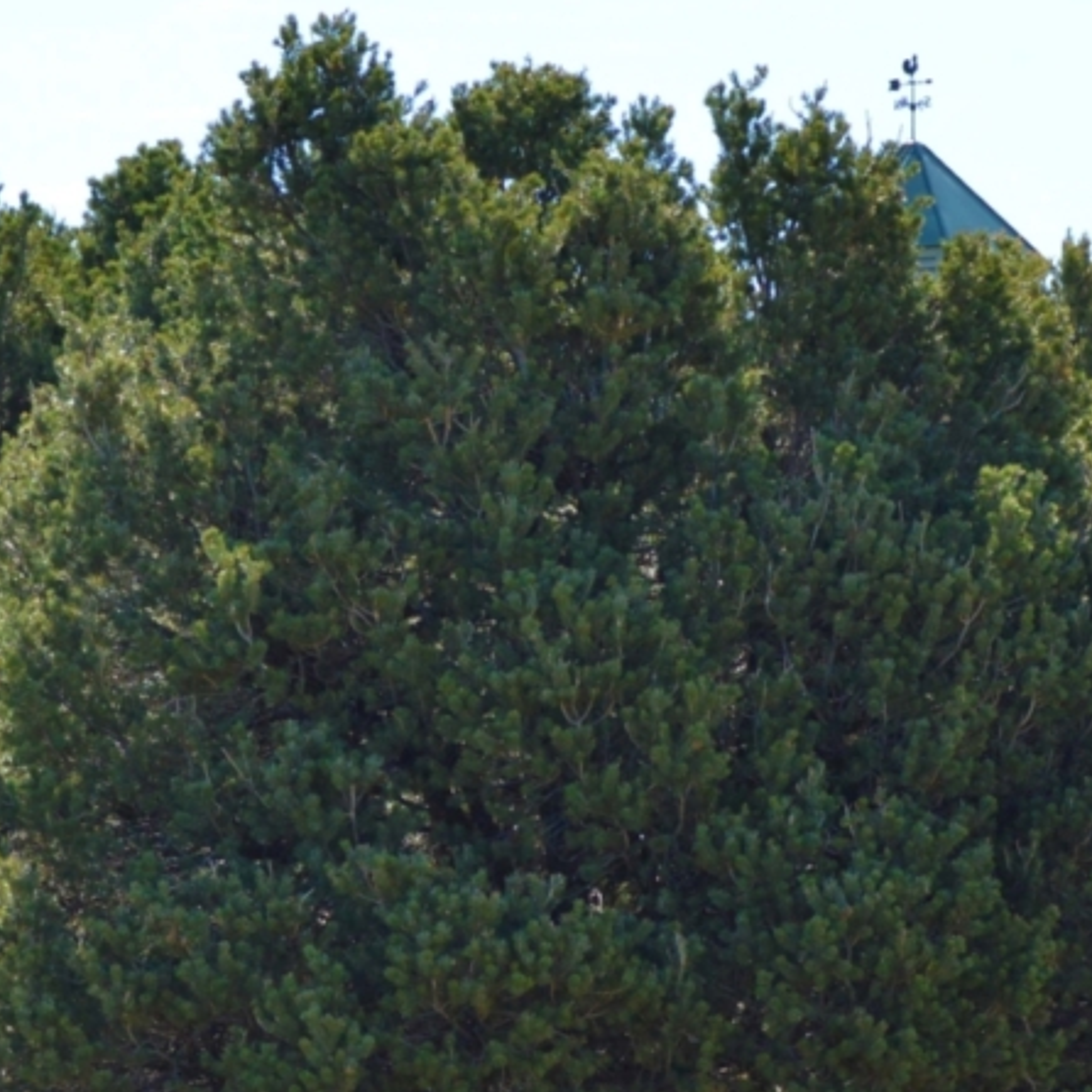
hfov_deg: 7.2
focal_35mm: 241
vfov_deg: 7.2
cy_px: 693
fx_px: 8618
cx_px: 629
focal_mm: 55
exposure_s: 1/1000
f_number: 4.5
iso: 400
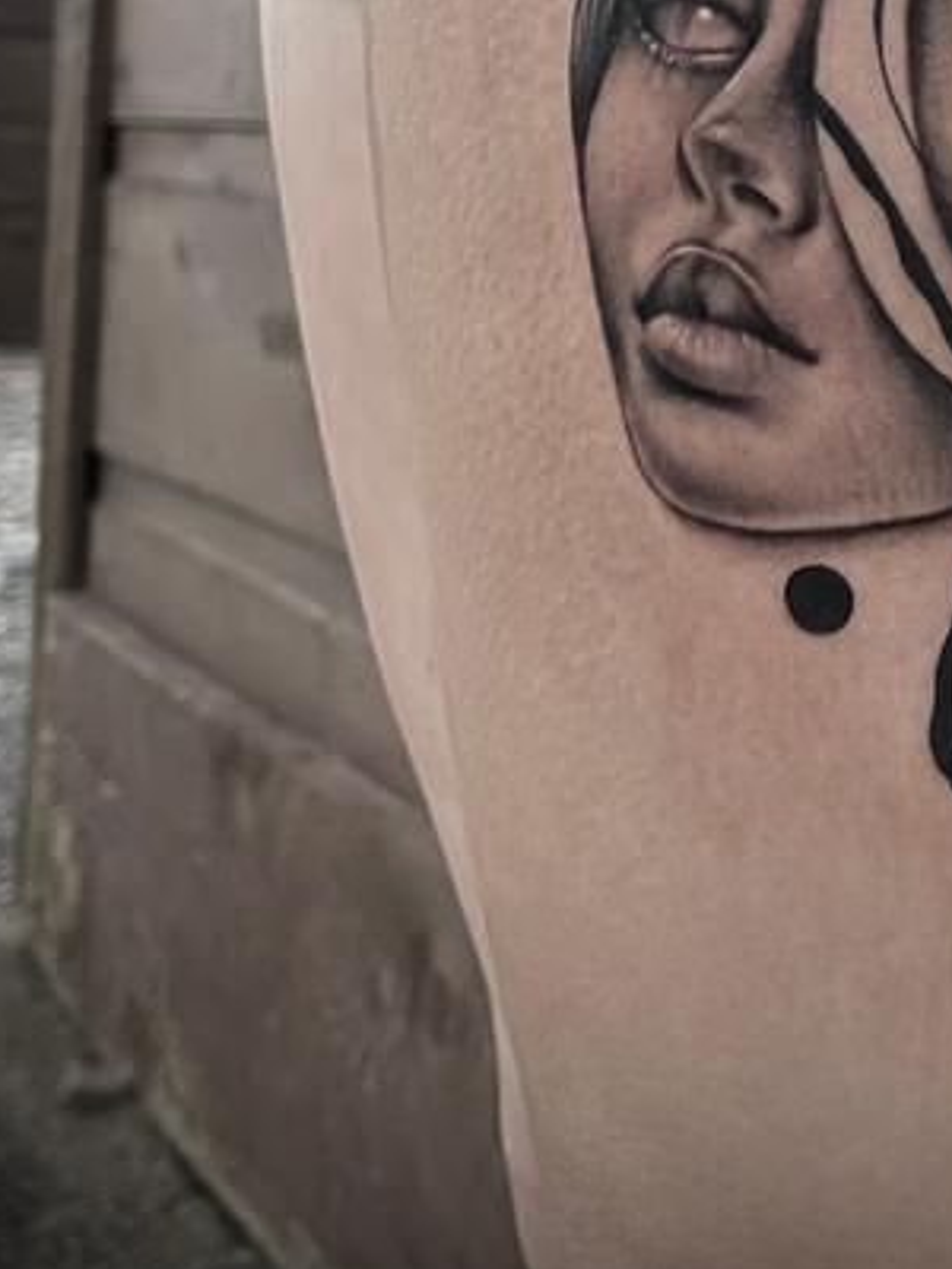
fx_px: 1907
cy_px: 95
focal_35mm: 52
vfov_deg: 34.5
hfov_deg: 26.6
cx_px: 933
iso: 1000
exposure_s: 1/24
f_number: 1.6
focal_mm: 5.1
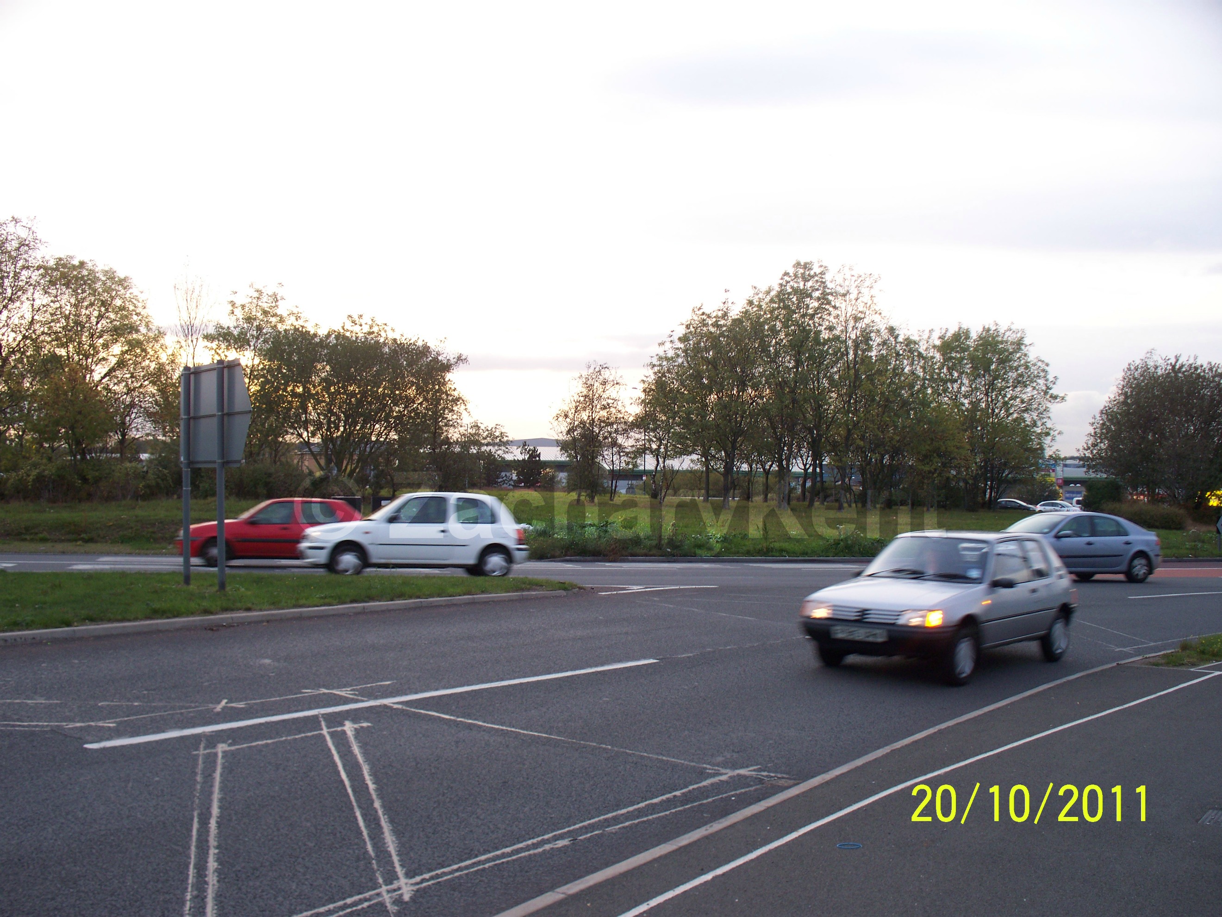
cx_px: 611
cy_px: 458
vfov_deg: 39.7
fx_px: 1271
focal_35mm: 36
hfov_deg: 51.4
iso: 80
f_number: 2.8
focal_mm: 7.54
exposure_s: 1/60
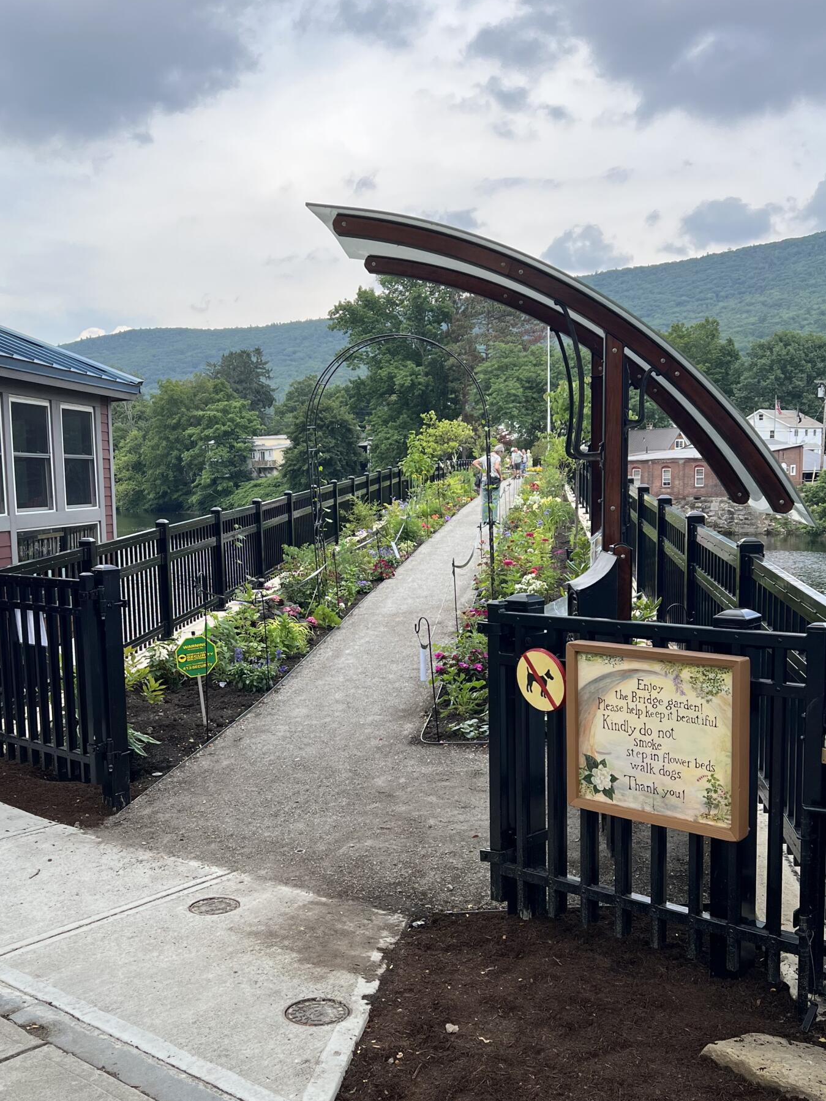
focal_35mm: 37
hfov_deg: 38.6
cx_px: 372
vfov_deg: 50.0
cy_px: 630
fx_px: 1177
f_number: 1.5
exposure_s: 1/1252
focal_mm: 5.7
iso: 50
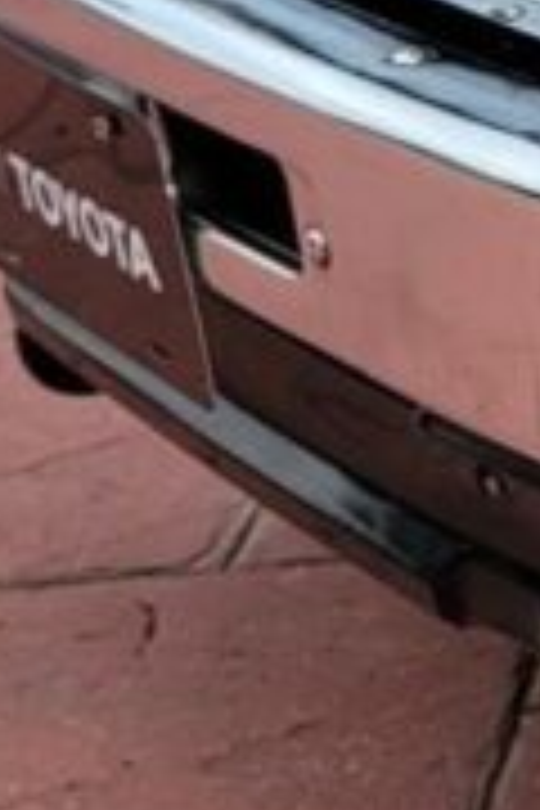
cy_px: -176
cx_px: 1701
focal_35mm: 142
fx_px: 3195
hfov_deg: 8.1
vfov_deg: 14.0
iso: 16
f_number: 1.8
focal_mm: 6.7
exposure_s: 1/307
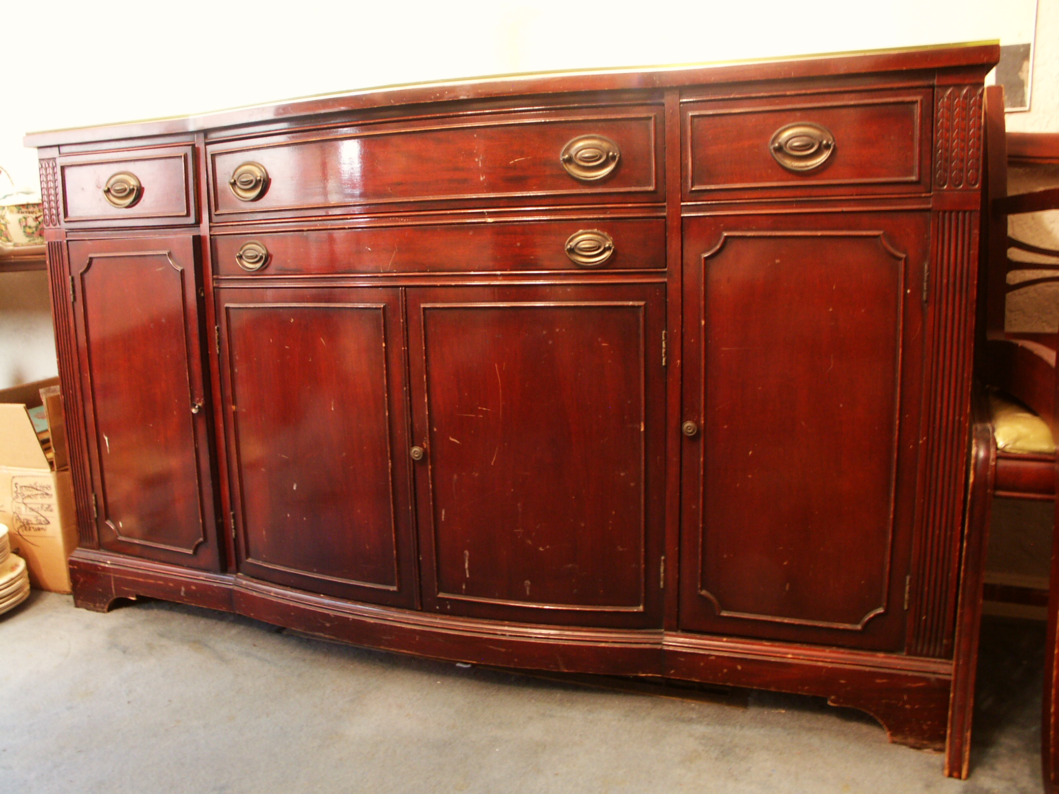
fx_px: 857
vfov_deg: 49.7
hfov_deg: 63.4
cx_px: 530
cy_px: 397
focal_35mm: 28
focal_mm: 7.2
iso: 100
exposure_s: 1/1.25
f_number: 5
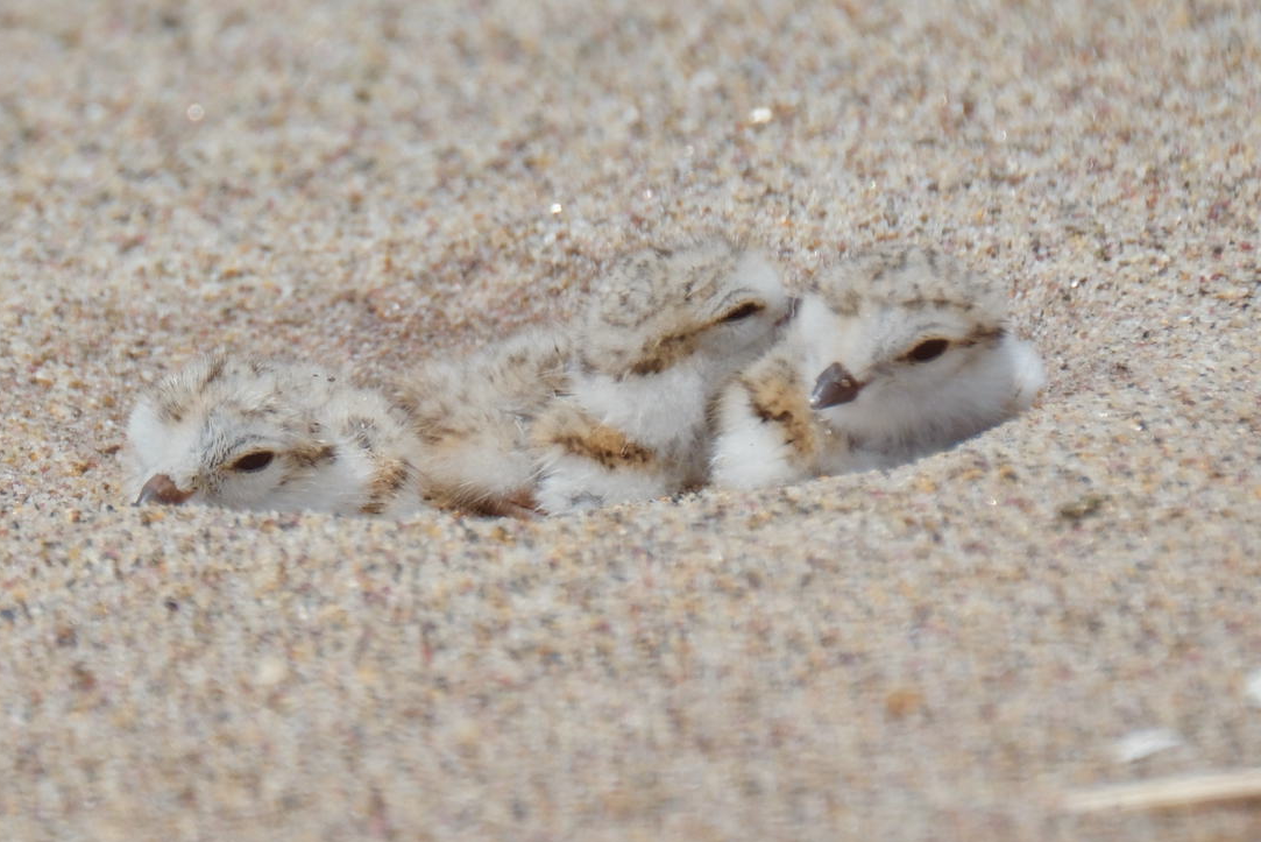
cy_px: 404
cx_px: 572
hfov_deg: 2.9
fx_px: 24843
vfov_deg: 1.9
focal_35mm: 709
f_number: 5.6
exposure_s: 1/2500
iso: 400
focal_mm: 400
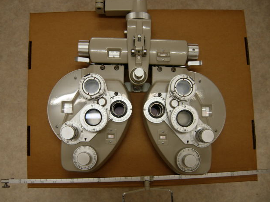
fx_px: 289
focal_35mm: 37
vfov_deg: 38.7
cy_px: 102
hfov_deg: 50.1
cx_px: 136
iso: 50
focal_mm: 7.5
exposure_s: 1/19
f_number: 2.7
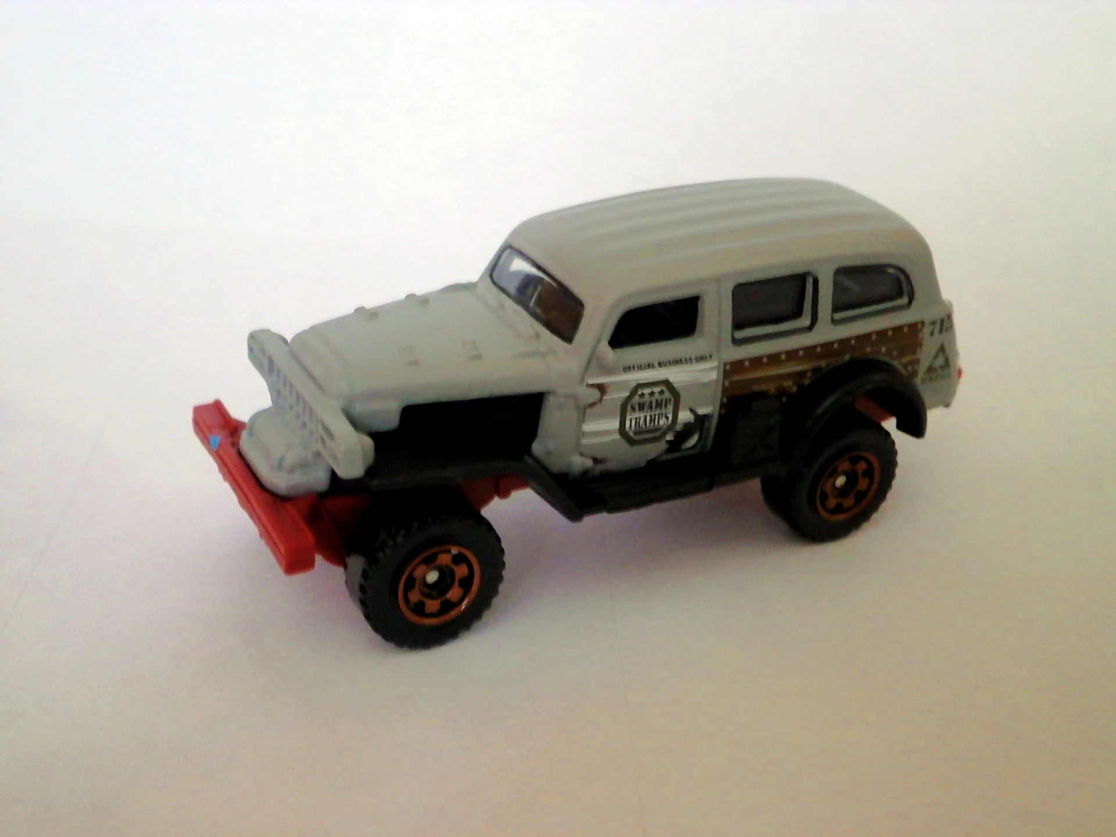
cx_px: 558
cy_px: 418
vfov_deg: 30.9
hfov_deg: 40.4
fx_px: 1515
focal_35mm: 47
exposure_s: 1/13
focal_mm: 8.3
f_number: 3.4
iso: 400
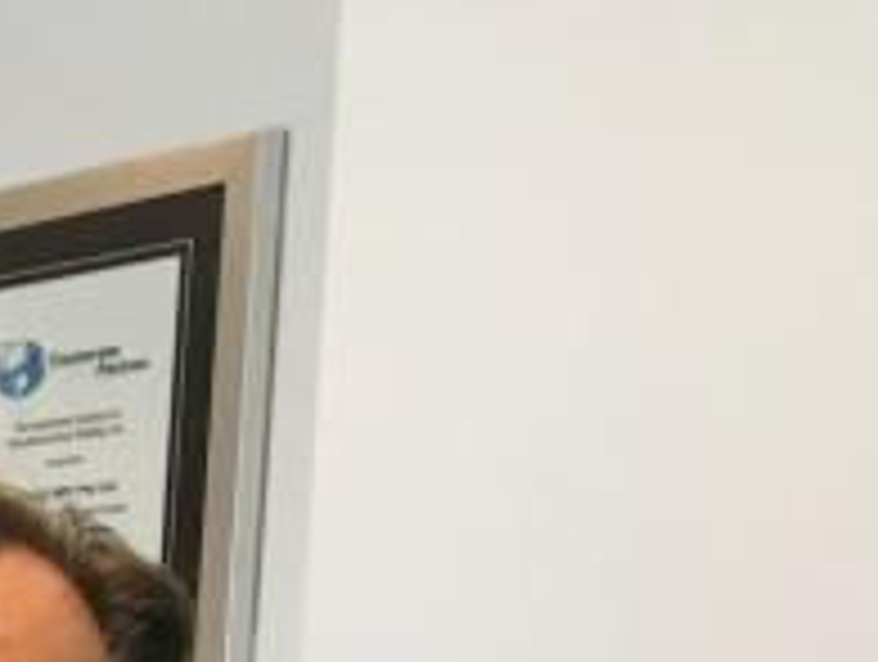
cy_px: 1211
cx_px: -1378
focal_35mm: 152
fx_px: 3862
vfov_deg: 9.3
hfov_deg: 10.7
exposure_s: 1/33
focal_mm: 4.15
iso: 32
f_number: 2.2
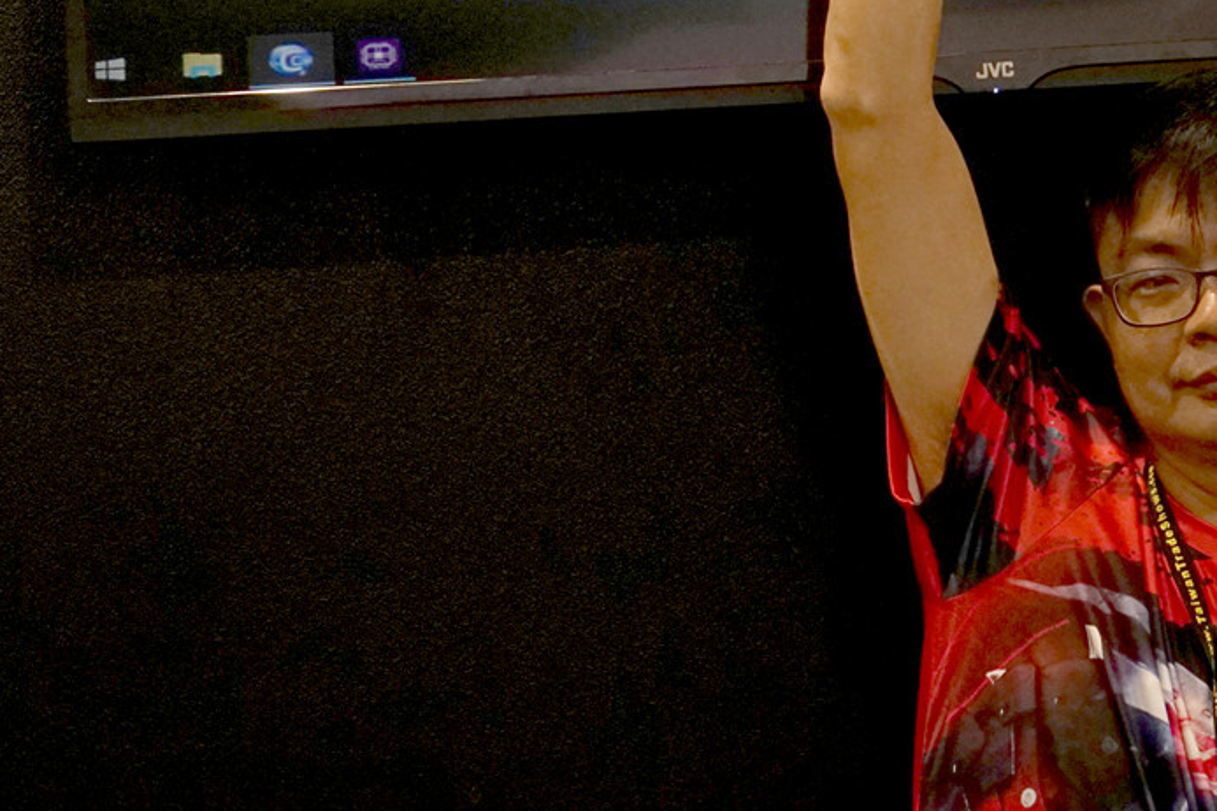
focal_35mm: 97
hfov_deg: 21.0
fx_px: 3279
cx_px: 781
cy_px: -209
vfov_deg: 13.6
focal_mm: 35
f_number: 4
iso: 2000
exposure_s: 1/500
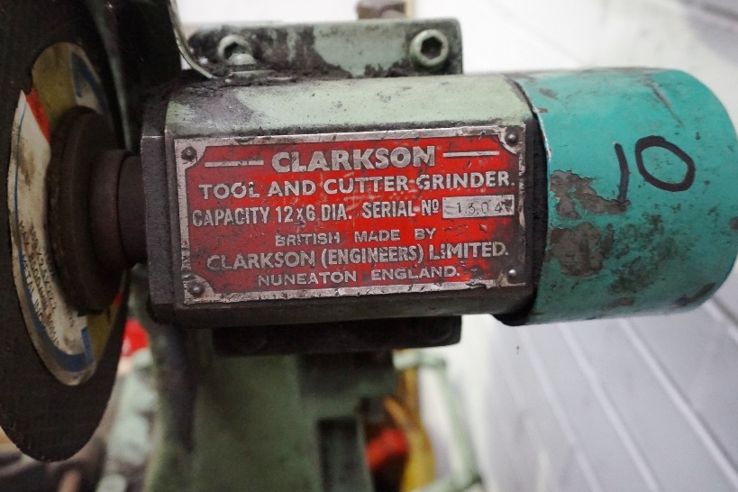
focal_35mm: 30
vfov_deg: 43.4
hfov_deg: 61.4
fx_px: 615
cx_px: 298
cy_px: 195
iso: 3200
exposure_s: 1/60
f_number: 3.5
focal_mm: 16
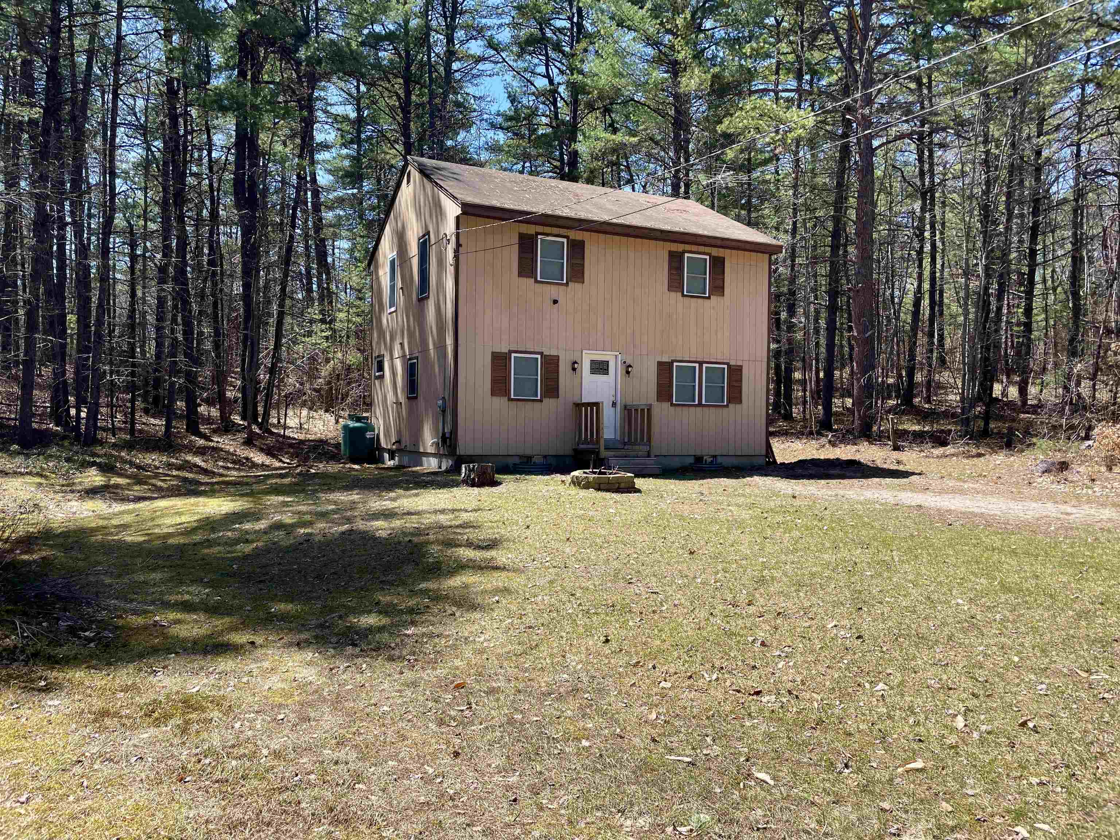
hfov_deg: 67.3
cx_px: 560
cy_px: 420
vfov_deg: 53.1
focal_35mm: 26
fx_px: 841
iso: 32
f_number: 1.6
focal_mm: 4.2
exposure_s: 1/1473
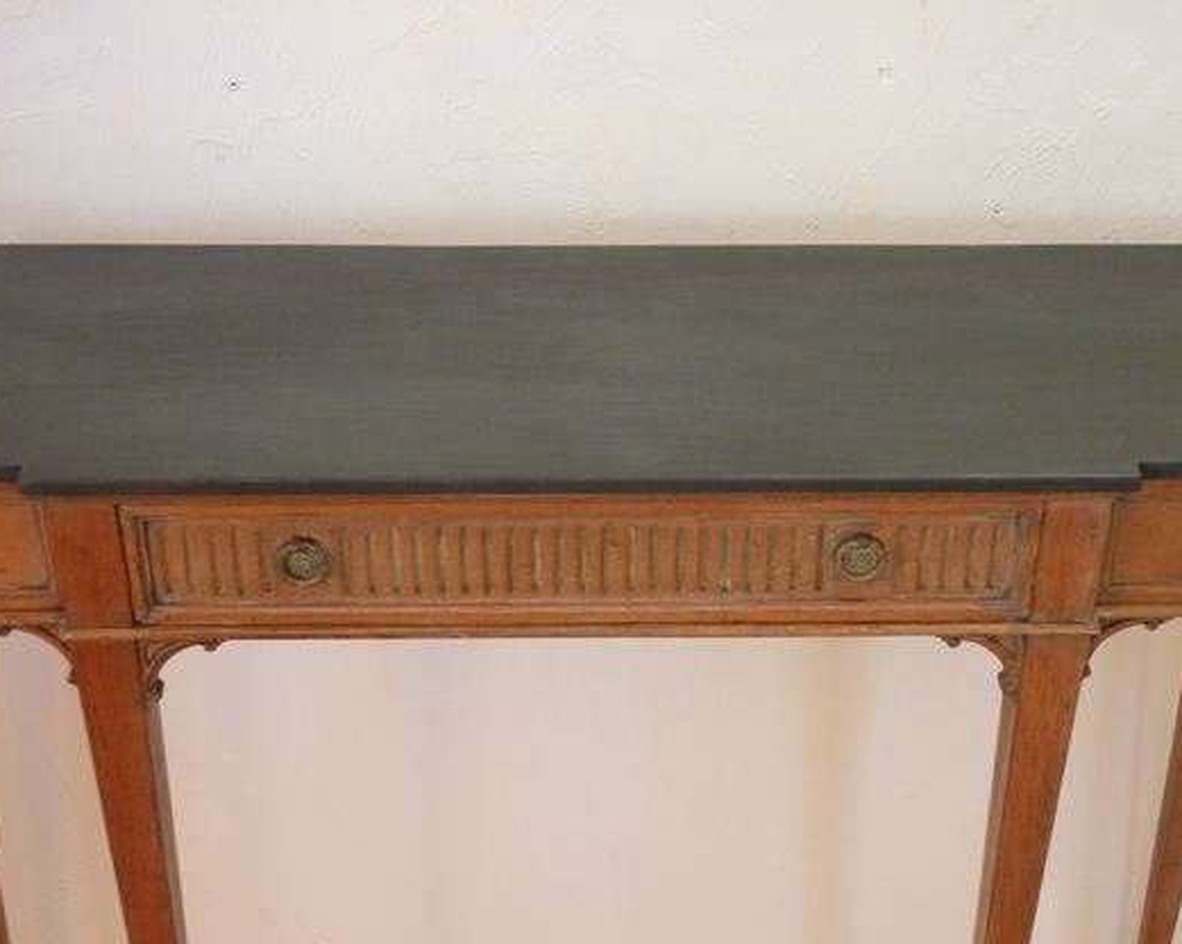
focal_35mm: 54
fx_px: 1888
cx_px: 631
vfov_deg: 28.1
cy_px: 492
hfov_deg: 34.8
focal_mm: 7.9
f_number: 3.8
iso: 400
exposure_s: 1/8
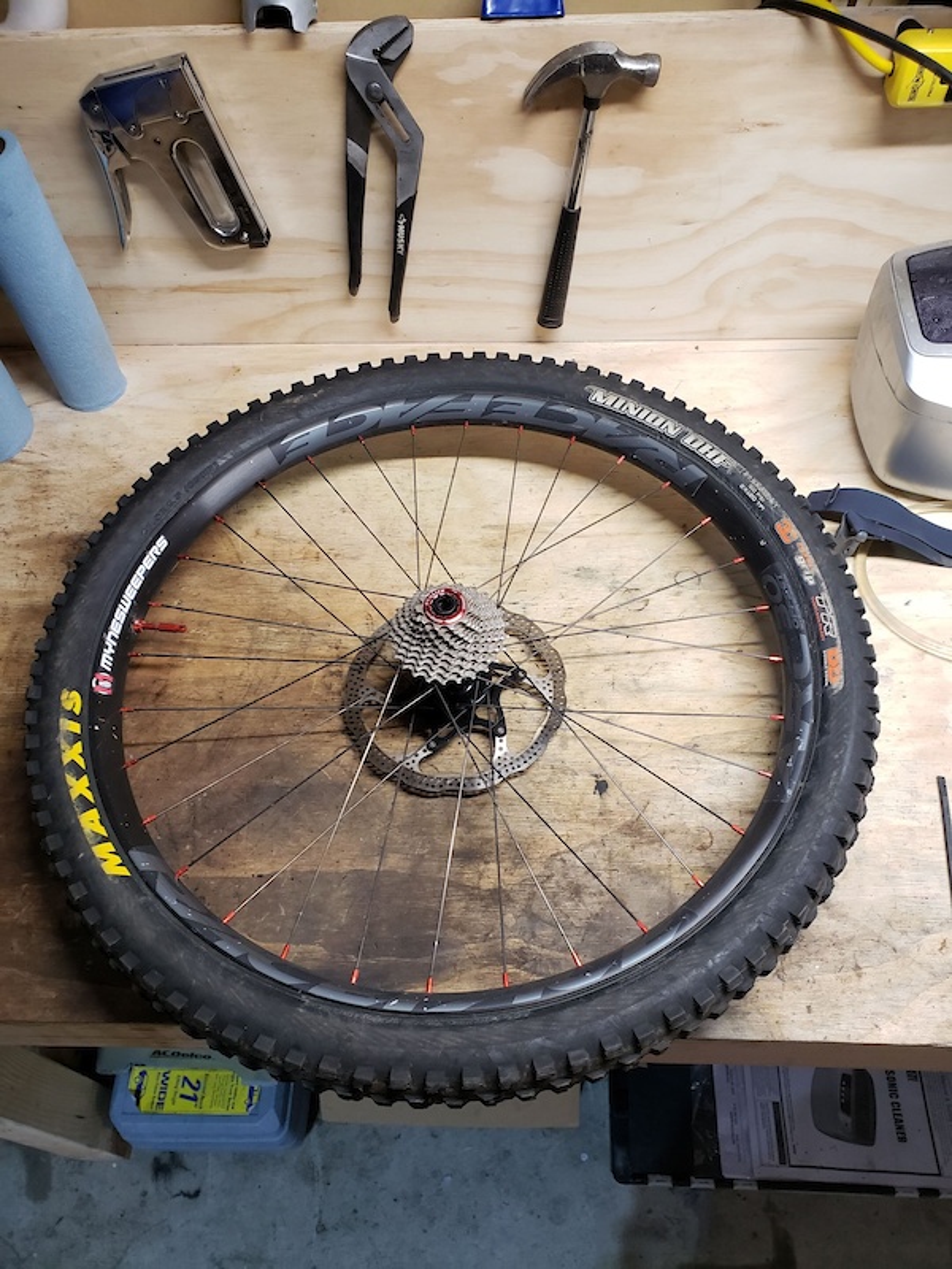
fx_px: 953
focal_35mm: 26
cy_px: 634
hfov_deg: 53.1
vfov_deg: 67.3
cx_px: 476
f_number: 2.4
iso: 200
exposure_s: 1/60
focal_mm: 4.3
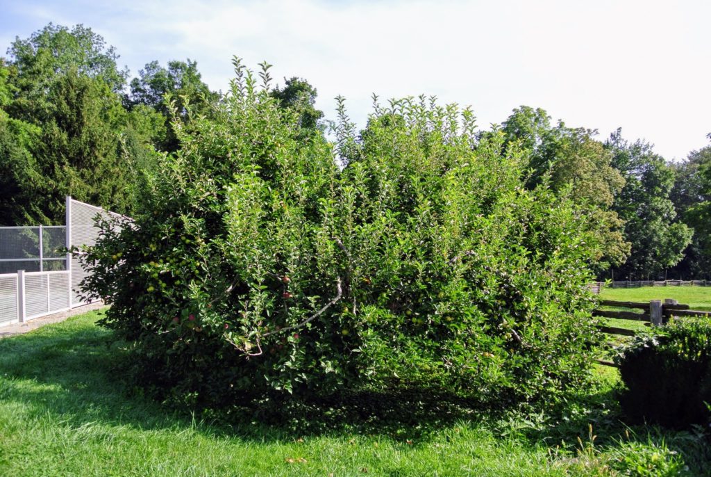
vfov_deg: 48.1
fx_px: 534
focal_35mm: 27
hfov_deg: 67.3
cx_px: 356
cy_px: 238
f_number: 4
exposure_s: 1/320
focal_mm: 10
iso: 100
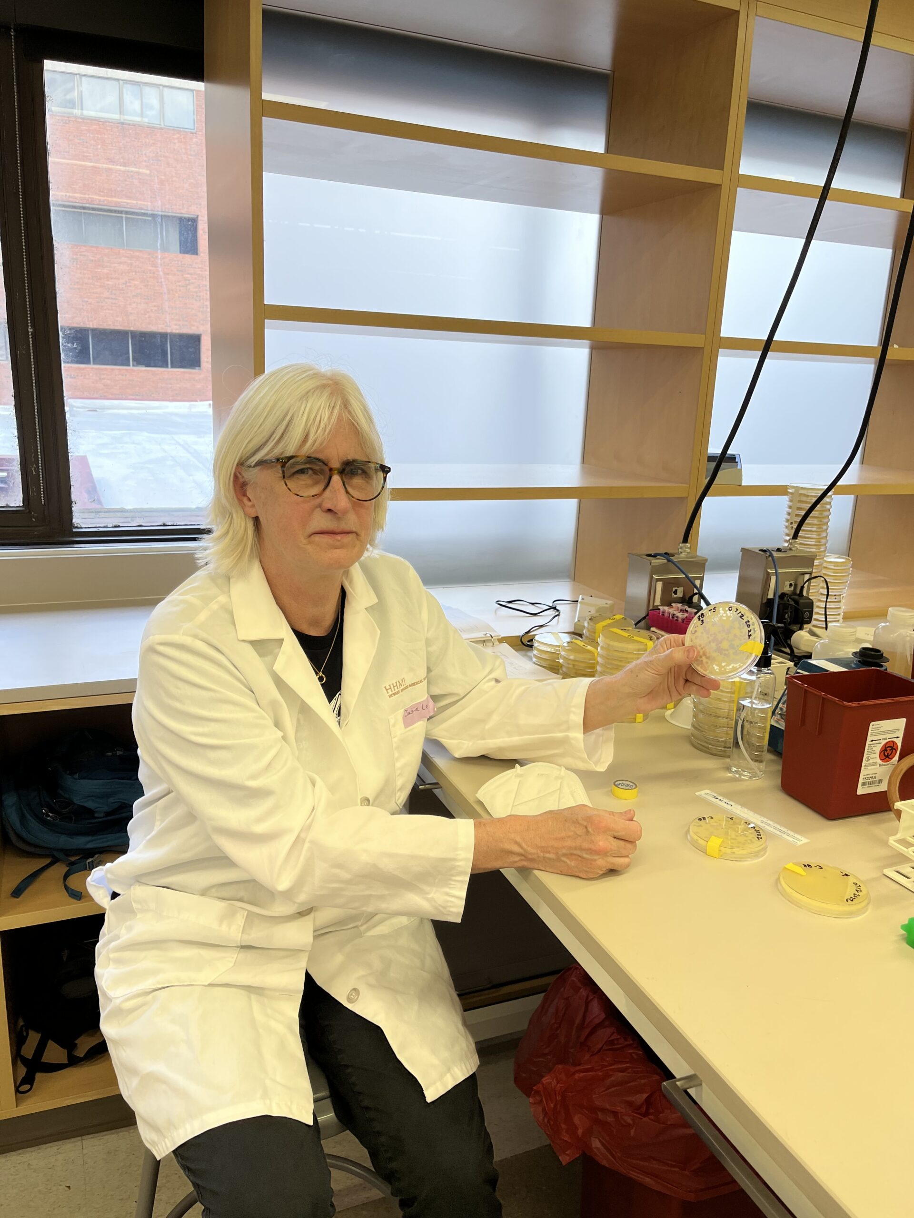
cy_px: 609
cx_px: 457
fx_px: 915
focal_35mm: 26
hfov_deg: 53.1
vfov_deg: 67.3
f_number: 1.6
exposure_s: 1/124
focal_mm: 5.1
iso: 40
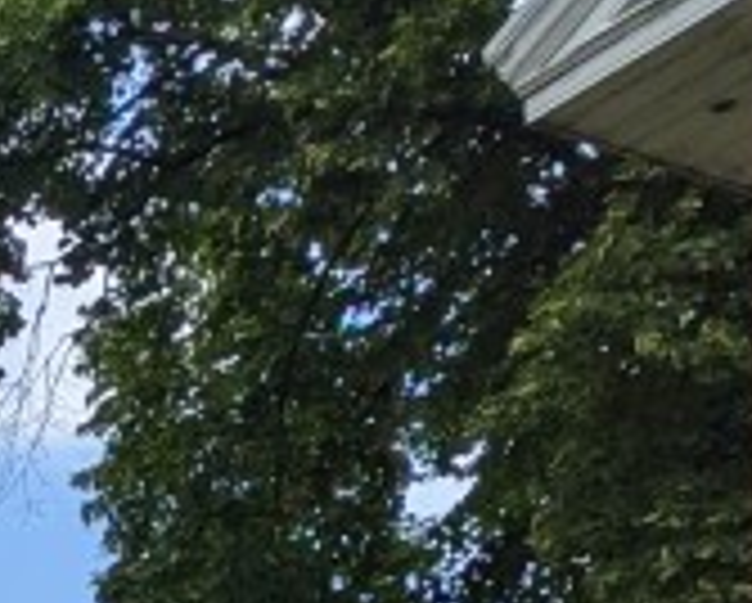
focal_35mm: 168
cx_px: -1011
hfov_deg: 10.1
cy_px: 2016
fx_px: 3743
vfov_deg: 7.6
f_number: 1.85
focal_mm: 6.81
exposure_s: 1/1618
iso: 47
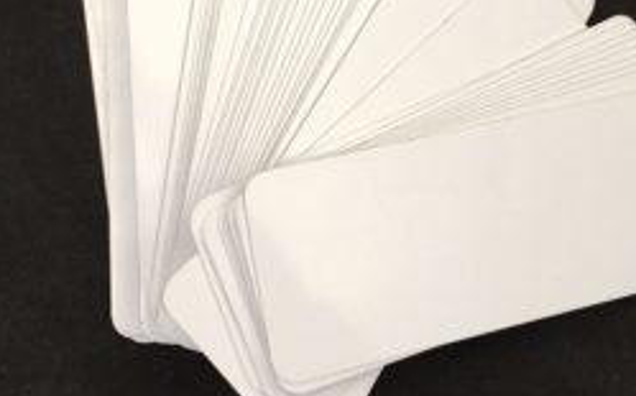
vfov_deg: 13.6
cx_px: 378
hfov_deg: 21.9
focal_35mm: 95
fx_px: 1645
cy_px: 36
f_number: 2.2
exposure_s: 1/100
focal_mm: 4.15
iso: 32
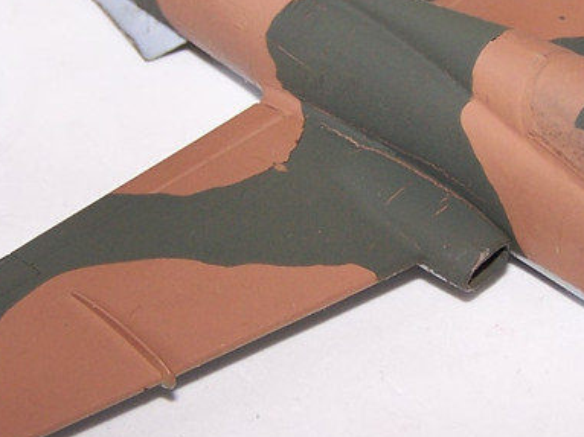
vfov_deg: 13.9
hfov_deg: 18.5
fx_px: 1788
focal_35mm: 106
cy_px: 177
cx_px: 400
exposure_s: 1/90
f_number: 2.8
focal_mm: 6.3
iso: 80
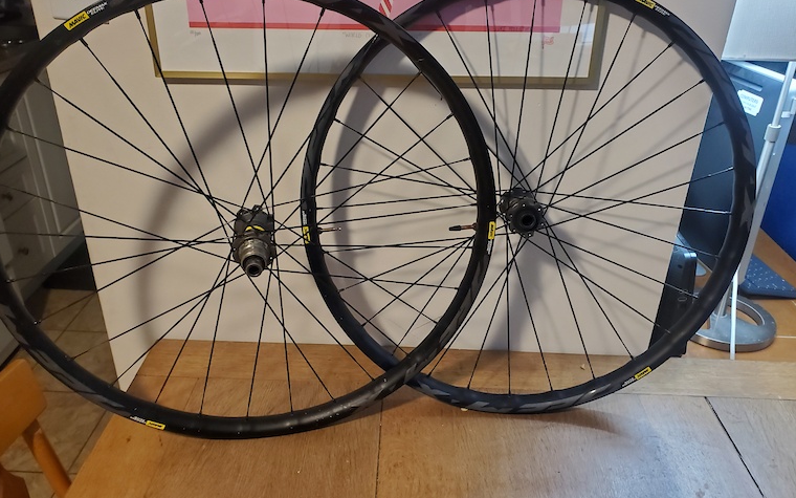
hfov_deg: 64.6
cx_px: 385
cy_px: 233
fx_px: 629
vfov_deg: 43.1
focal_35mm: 29
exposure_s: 1/40
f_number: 2.4
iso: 500
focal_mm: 4.3
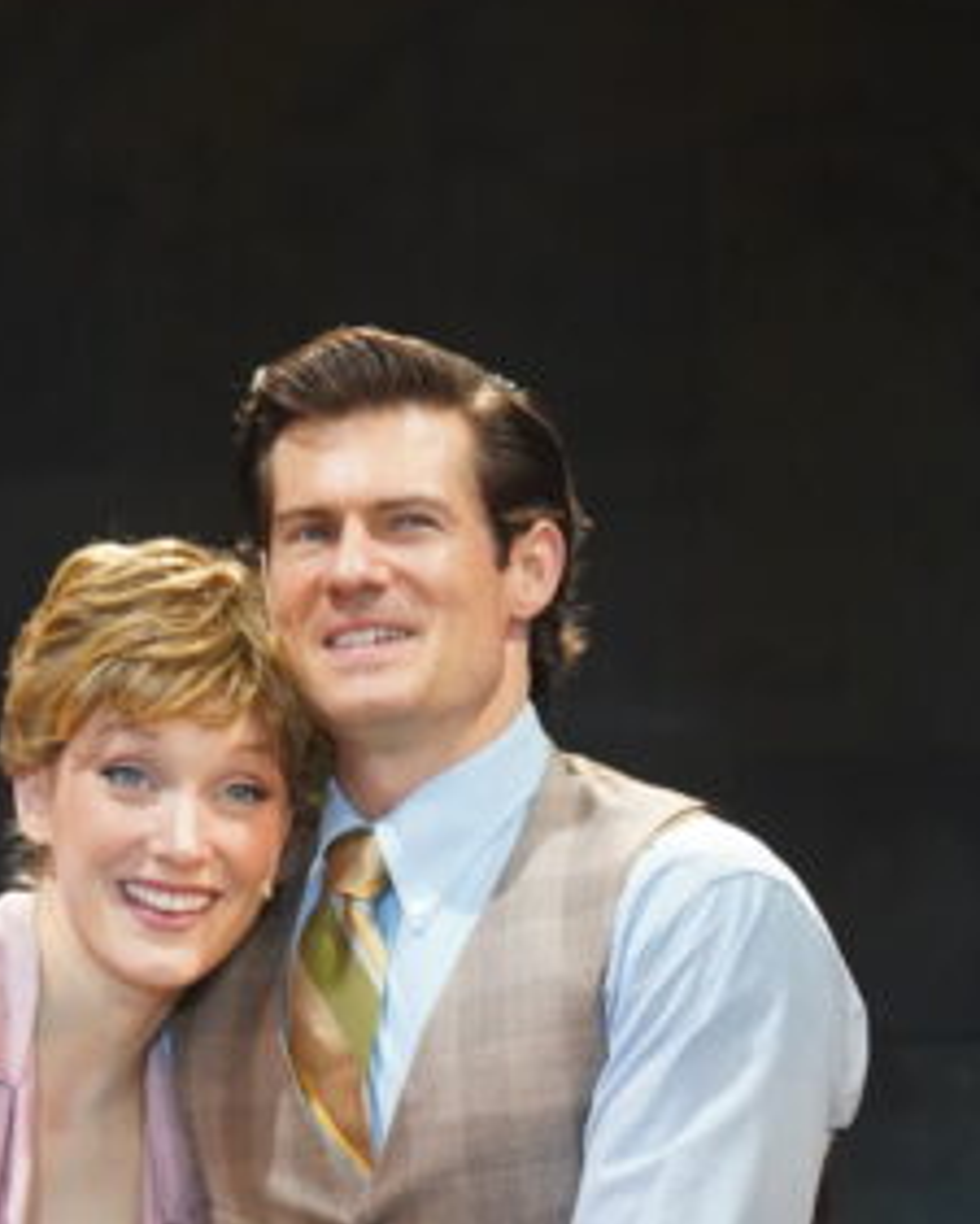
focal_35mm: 431
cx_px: 161
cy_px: 1403
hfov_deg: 3.6
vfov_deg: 4.5
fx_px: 15618
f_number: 8
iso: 6400
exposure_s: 1/200
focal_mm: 179
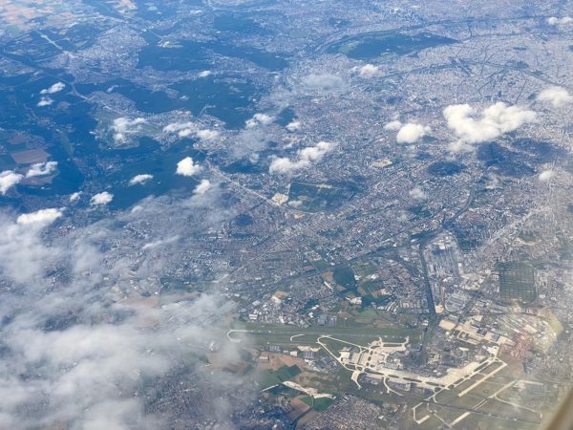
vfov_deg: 28.0
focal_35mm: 52
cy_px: 215
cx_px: 286
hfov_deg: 36.8
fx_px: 861
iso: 20
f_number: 2
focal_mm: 6
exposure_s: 1/1261
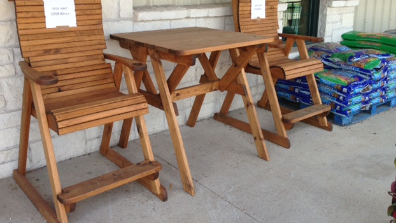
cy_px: 74
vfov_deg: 31.7
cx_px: 193
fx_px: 389
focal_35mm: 37
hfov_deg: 54.0
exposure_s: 1/268
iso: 50
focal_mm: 4.13
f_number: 2.4
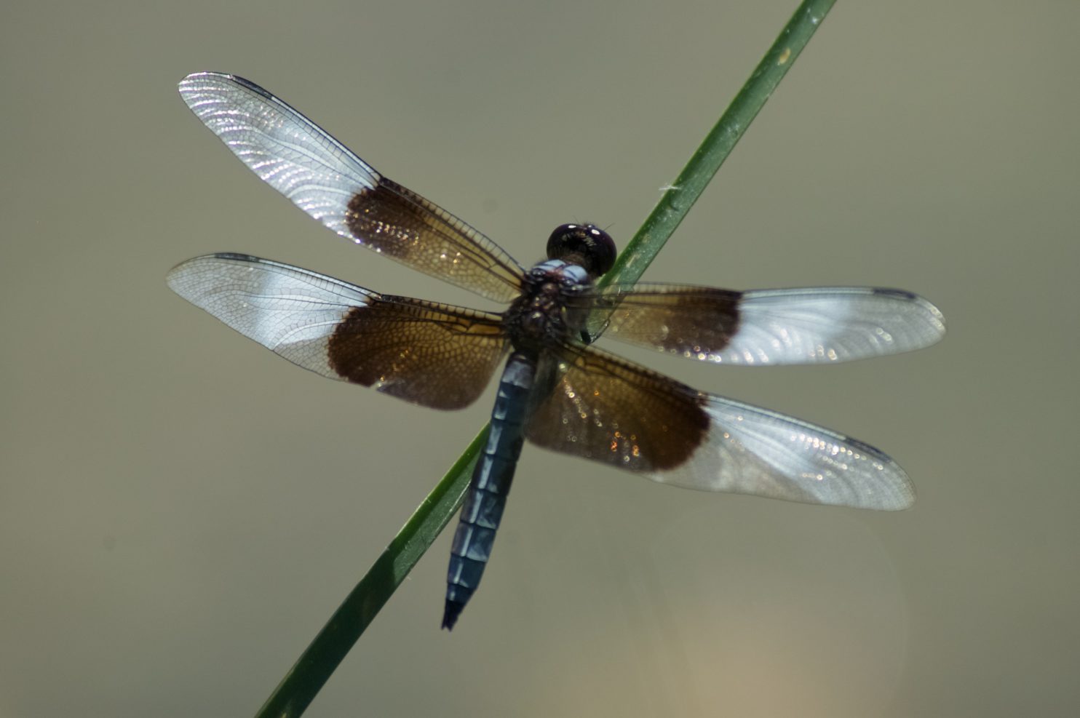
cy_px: 359
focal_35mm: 600
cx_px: 540
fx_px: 17986
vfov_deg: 2.3
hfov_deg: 3.4
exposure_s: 1/800
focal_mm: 400
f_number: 5.6
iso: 320
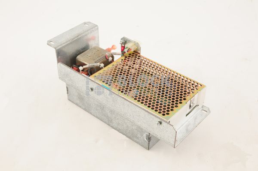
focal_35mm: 50
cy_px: 86
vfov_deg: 26.9
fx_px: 358
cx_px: 129
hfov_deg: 39.6
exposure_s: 1/125
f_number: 11
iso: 1600
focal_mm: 50
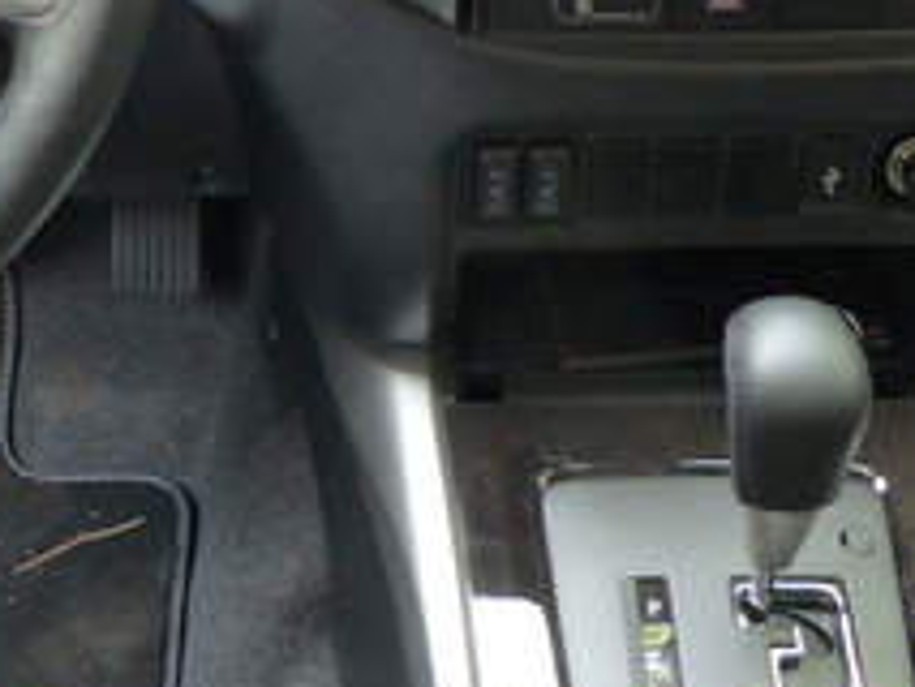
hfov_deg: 22.1
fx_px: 2301
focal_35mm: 87
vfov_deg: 16.8
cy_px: 99
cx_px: 146
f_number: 2.8
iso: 400
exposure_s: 1/40
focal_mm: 5.2
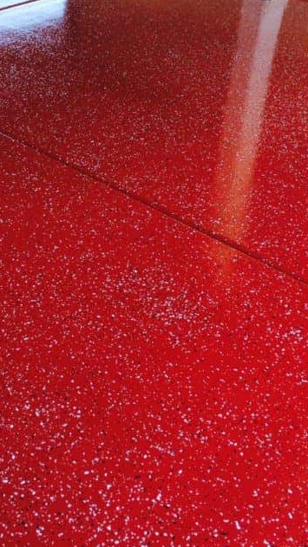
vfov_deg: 38.3
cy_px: 147
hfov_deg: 22.3
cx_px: 49
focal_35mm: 53
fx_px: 769
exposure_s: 1/120
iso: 50
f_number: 2.2
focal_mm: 4.12
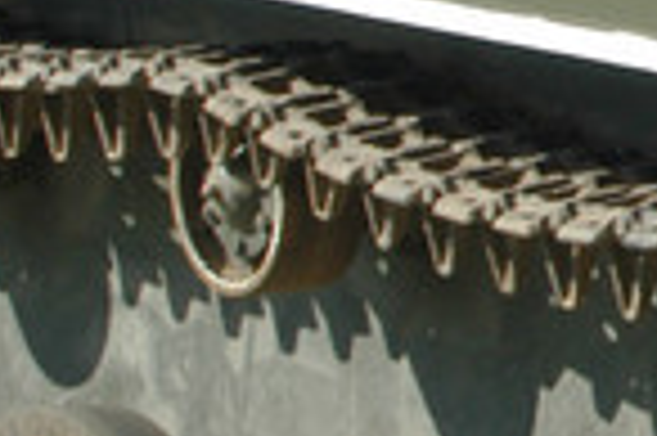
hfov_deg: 6.8
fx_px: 5359
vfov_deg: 4.6
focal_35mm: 294
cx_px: 1339
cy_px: -193
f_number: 8
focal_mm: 28
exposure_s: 1/250
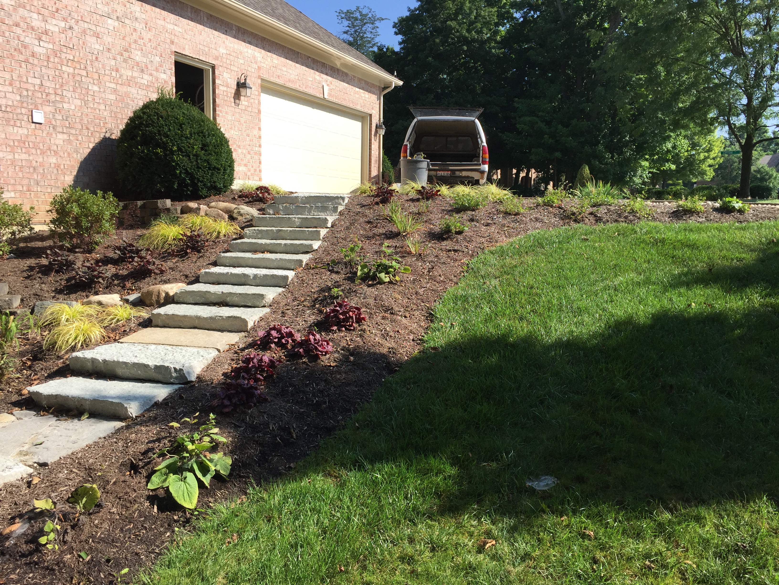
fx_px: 653
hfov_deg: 61.7
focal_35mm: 29
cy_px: 292
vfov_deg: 48.2
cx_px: 390
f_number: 2.2
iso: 32
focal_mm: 4.15
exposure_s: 1/1163
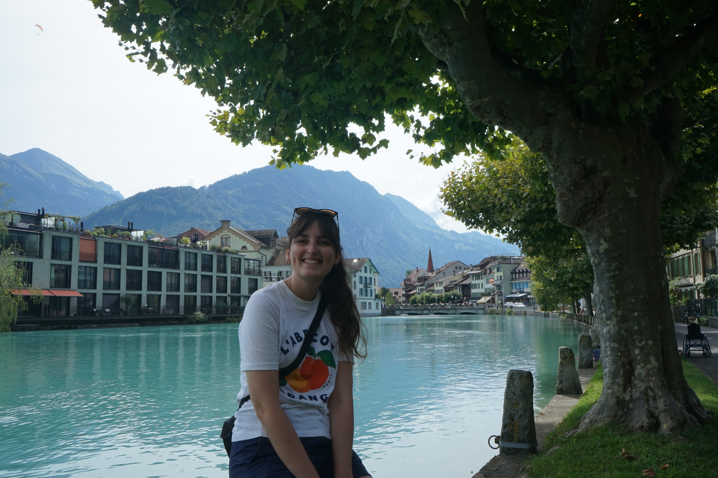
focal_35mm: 29
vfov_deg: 45.0
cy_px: 239
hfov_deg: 63.7
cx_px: 359
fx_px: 578
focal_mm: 29
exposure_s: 1/60
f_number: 19
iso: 125
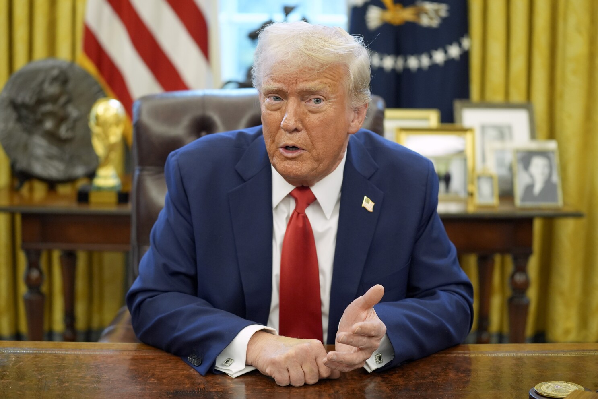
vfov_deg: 19.5
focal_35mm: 70
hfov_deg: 28.8
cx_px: 299
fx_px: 1163
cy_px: 200
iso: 2000
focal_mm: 70
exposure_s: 1/400
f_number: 2.8
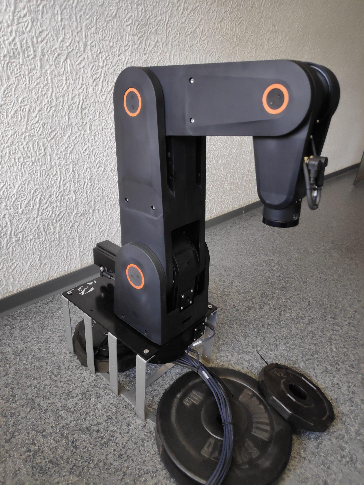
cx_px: 182
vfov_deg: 81.7
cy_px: 242
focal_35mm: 20
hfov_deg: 66.0
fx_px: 280
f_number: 1.9
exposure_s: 1/100
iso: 423
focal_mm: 3.94
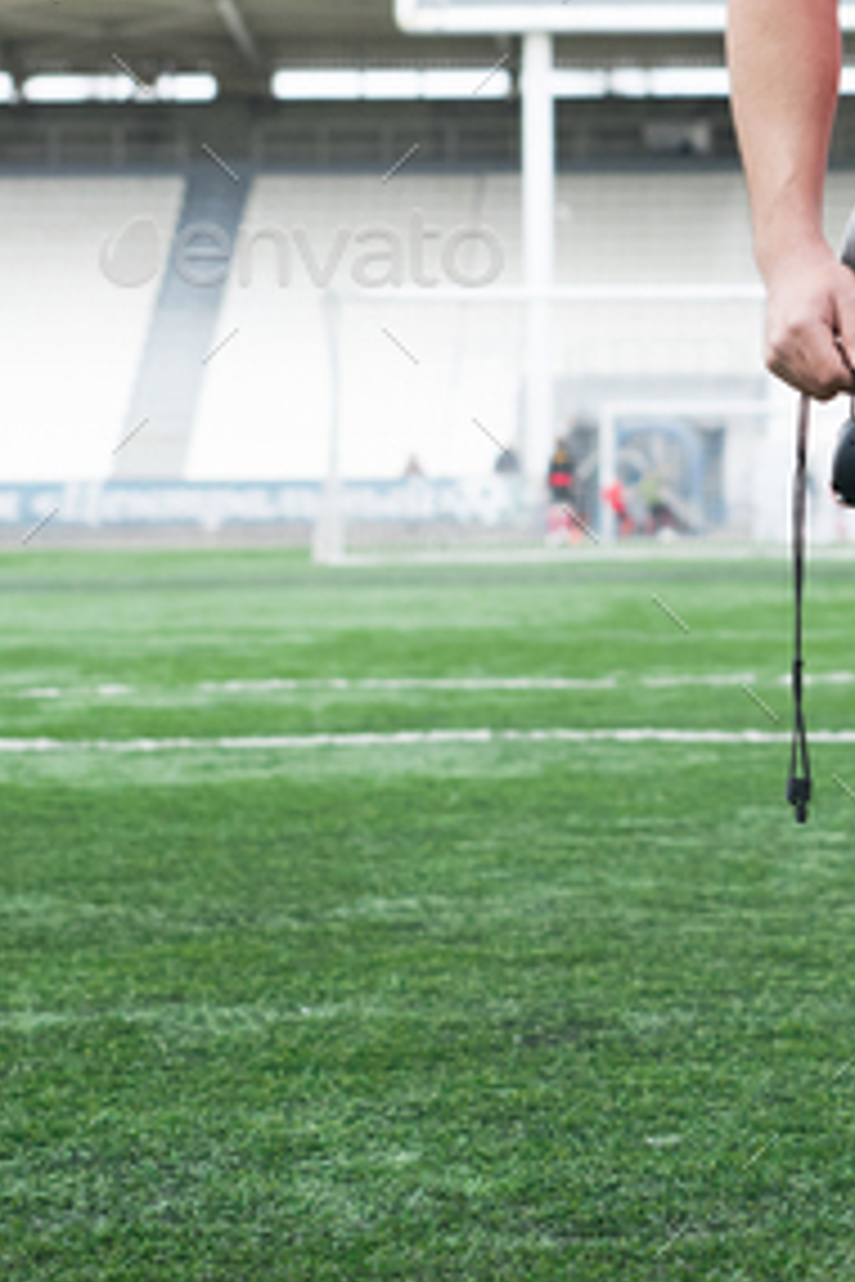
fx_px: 5521
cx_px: 963
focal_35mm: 155
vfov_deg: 13.2
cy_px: 218
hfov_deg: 8.8
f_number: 4
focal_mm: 50
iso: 640
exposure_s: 1/1600
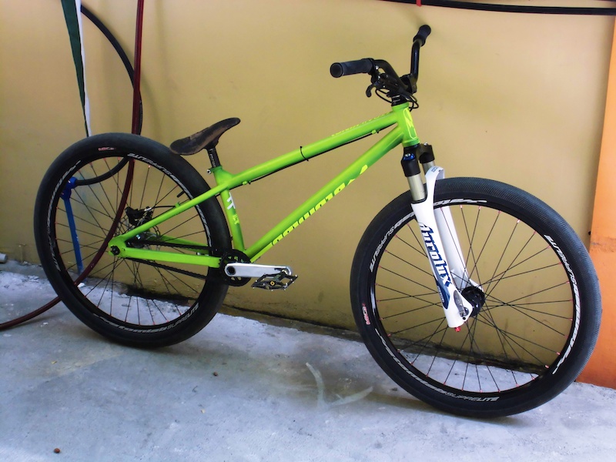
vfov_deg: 25.7
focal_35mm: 57
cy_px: 231
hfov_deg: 33.8
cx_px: 308
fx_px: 1014
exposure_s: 1/60
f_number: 4.9
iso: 200
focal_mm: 10.3
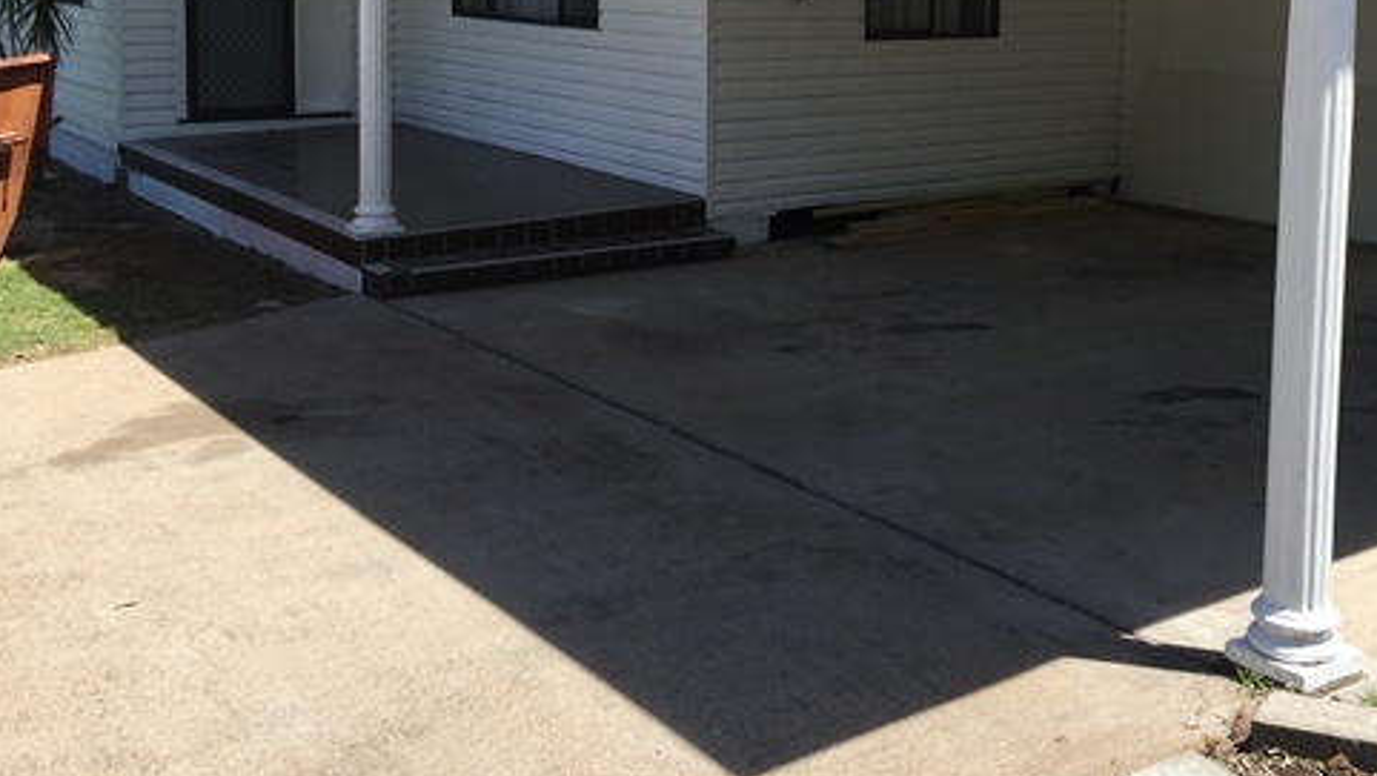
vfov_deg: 27.6
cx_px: 905
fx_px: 1534
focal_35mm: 42
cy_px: 120
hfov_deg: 47.6
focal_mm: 4.15
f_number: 2.2
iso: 32
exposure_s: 1/1199
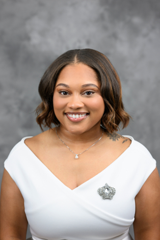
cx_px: 80
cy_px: 120
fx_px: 567
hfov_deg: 16.1
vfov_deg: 23.9
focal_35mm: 85
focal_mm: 85
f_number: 5
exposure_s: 1/200
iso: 64
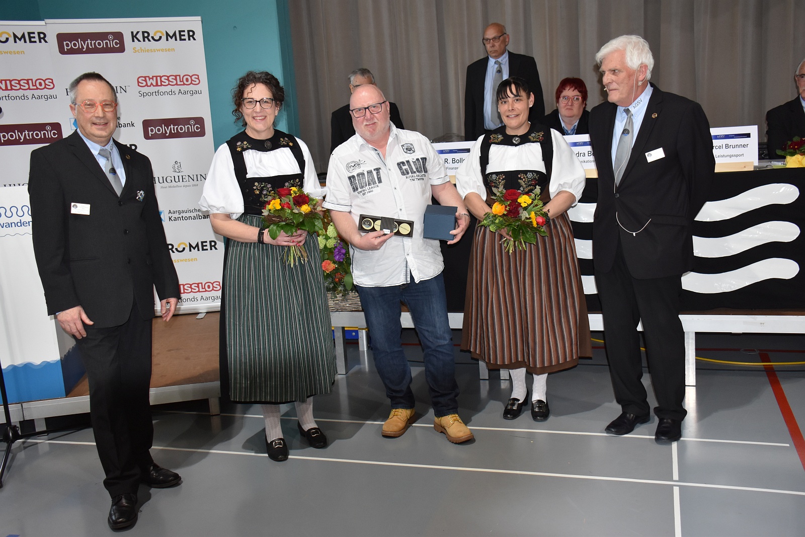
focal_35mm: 38
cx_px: 402
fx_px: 839
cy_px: 268
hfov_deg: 51.3
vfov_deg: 35.5
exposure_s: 1/60
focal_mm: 25
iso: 900
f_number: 4
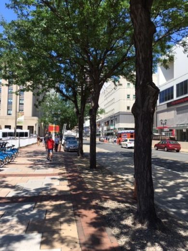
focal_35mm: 29
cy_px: 126
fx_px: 210
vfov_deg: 61.7
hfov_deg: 48.2
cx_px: 94
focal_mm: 4.15
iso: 25
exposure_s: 1/1399
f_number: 2.2
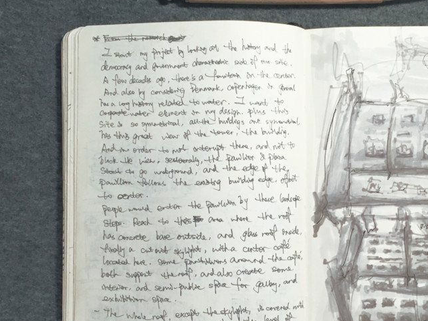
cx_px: 298
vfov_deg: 25.1
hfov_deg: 32.8
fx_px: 717
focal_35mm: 58
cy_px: 213
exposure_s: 1/33
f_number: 2.2
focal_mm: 4.15
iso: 50
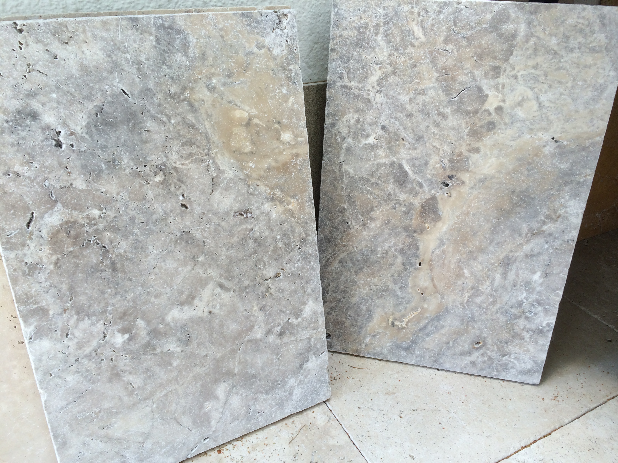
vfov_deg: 46.8
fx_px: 536
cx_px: 309
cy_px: 232
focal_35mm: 30
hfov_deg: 60.0
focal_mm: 4.12
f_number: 2.2
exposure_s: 1/151
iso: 32
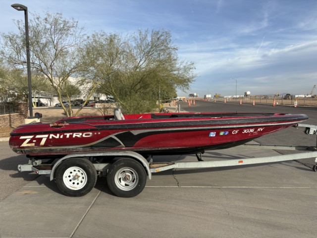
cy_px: 119
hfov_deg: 67.3
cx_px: 158
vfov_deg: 53.1
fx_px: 238
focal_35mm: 26
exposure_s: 1/2639
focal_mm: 5.96
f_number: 1.6
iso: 50
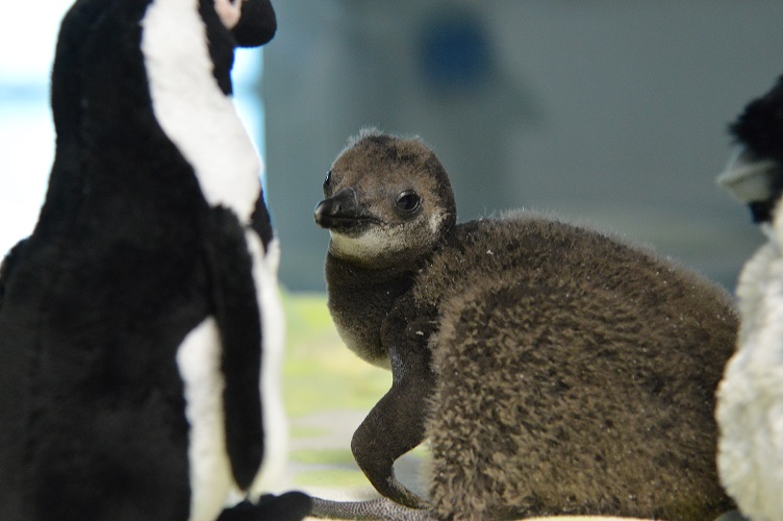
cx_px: 392
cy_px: 260
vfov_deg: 9.6
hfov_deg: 14.4
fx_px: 3097
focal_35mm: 142
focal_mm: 95
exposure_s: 1/125
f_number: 4
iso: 1800
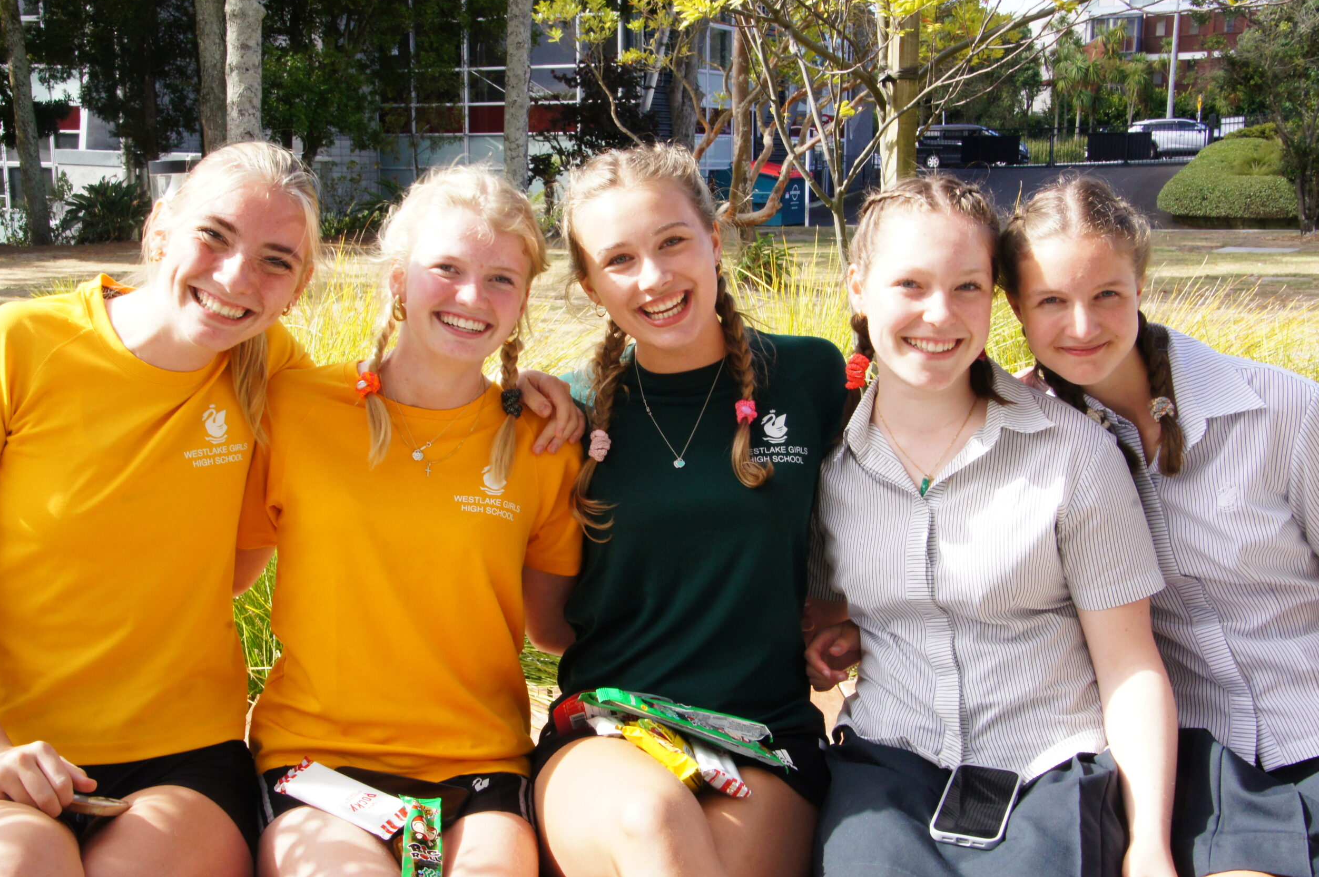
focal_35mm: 46
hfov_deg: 42.8
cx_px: 670
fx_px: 1684
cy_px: 432
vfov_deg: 29.2
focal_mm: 30
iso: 800
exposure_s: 1/80
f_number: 22
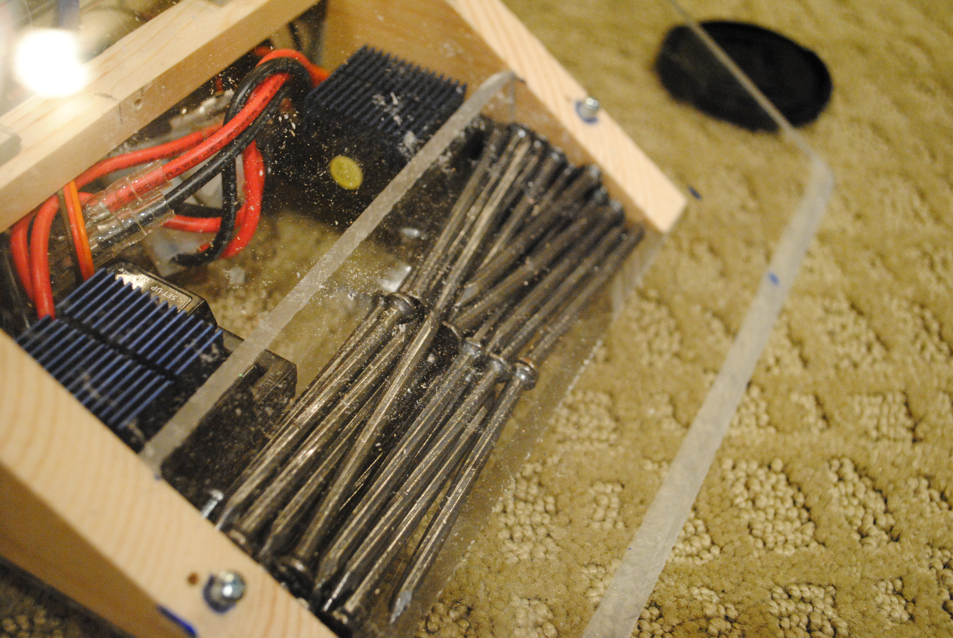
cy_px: 319
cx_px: 476
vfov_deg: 29.9
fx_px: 1193
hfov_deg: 43.6
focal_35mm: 45
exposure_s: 1/20
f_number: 4.5
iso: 1600
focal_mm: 30
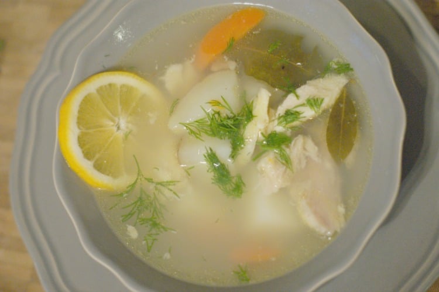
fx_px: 914
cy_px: 146
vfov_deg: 18.2
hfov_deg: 27.0
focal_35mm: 75
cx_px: 220
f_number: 2
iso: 800
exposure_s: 1/80
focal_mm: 50
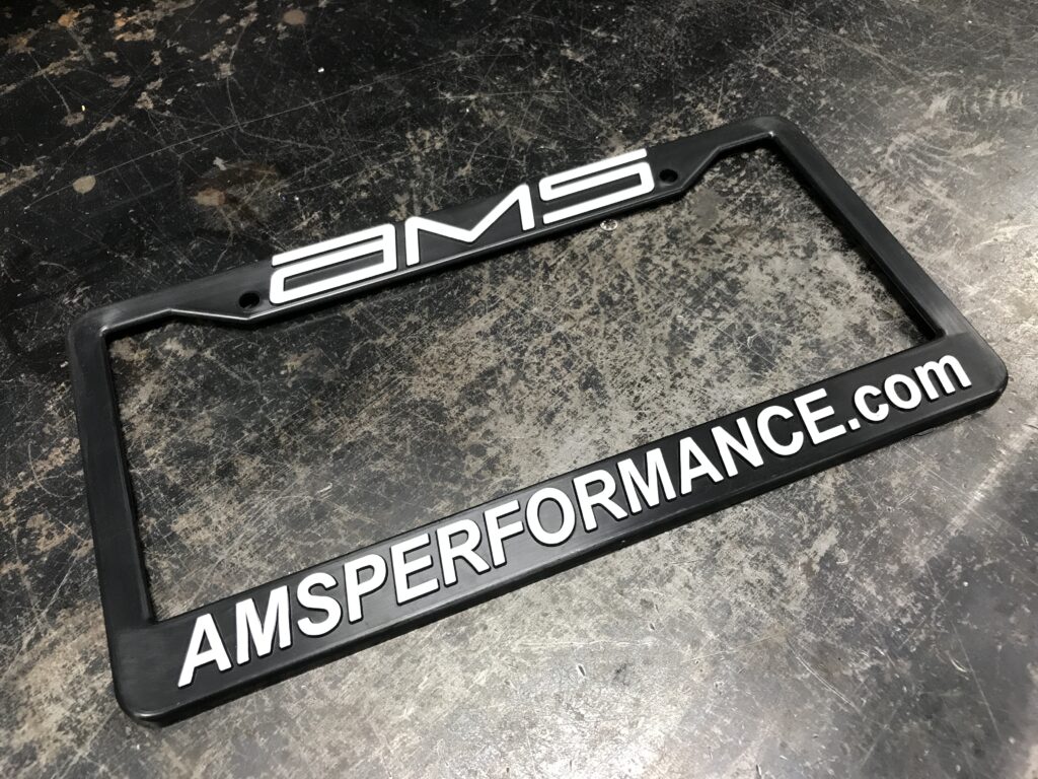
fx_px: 840
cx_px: 519
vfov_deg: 49.7
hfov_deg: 63.4
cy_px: 390
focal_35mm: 28
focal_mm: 3.99
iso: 40
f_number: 1.8
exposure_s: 1/30
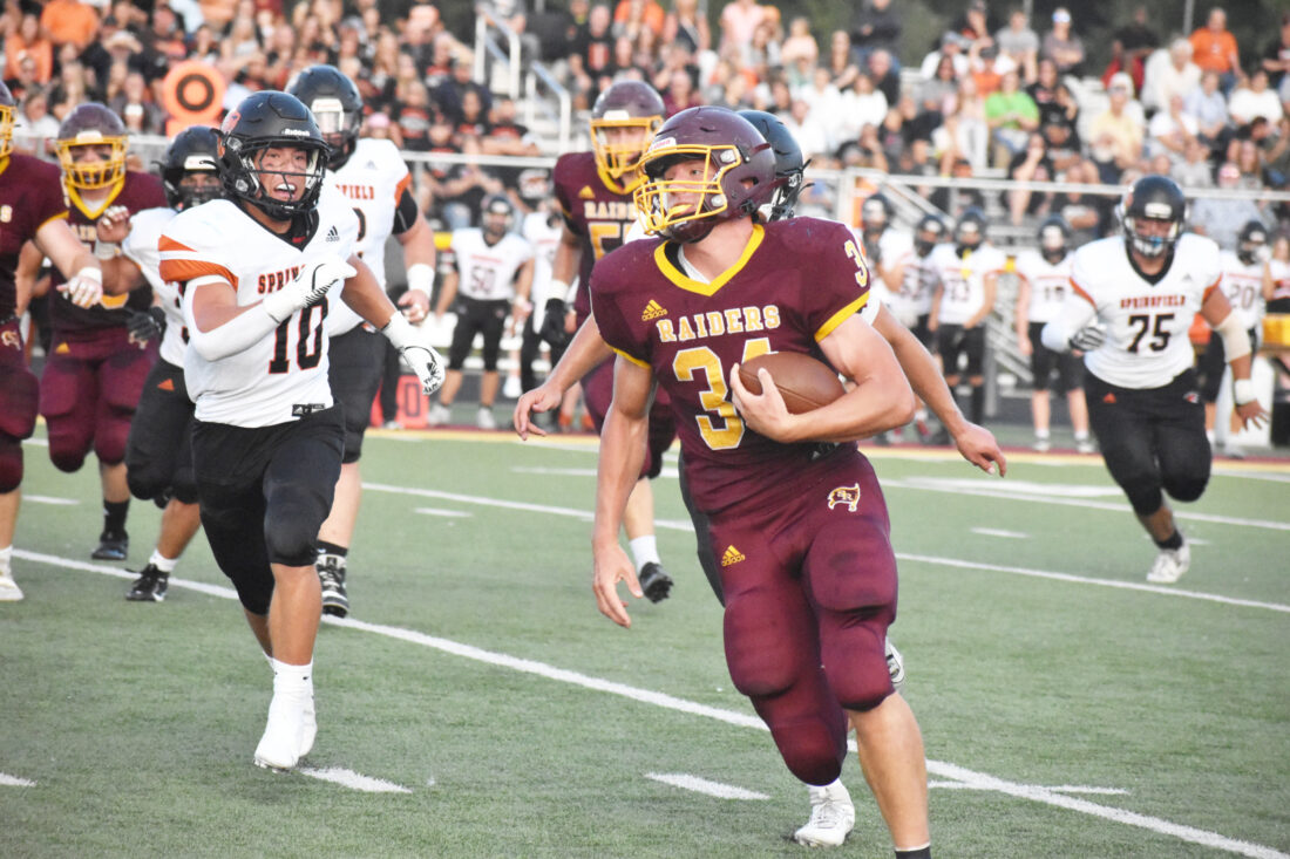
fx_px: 8061
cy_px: 430
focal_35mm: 225
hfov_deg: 9.1
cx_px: 645
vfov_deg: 6.1
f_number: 5.6
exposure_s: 1/4000
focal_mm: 150
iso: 4500
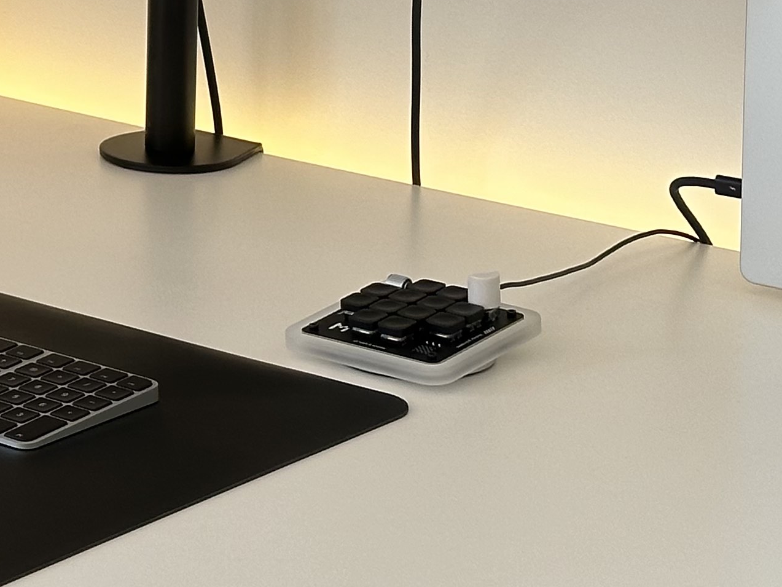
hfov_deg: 12.7
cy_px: -205
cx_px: -122
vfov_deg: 9.6
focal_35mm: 152
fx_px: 3434
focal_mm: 6.86
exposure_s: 1/162
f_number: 1.78
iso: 50
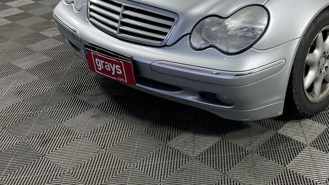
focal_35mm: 51
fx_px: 445
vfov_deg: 22.4
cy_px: -10
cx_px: 287
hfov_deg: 38.2
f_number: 1.6
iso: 32
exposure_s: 1/100
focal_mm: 4.2
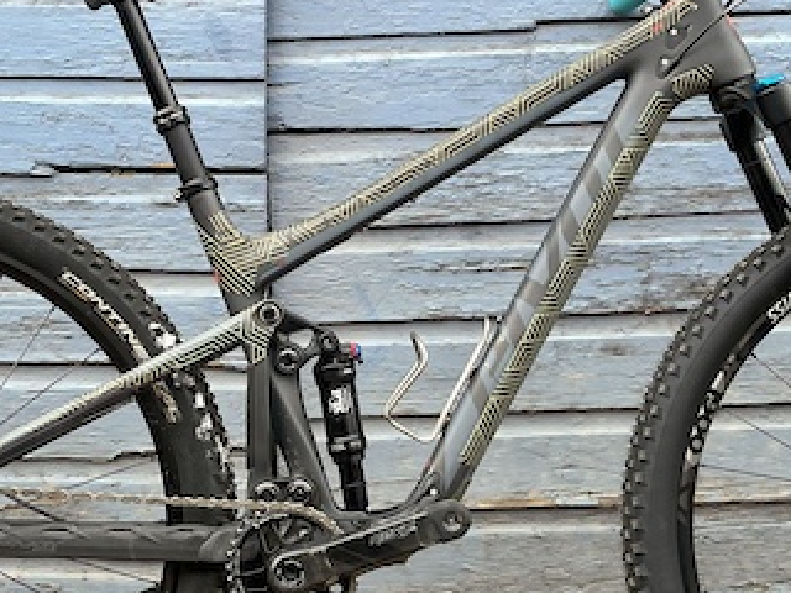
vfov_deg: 22.6
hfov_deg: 29.8
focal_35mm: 65
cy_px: 311
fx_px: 1485
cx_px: 371
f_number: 1.6
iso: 40
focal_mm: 5.1
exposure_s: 1/121
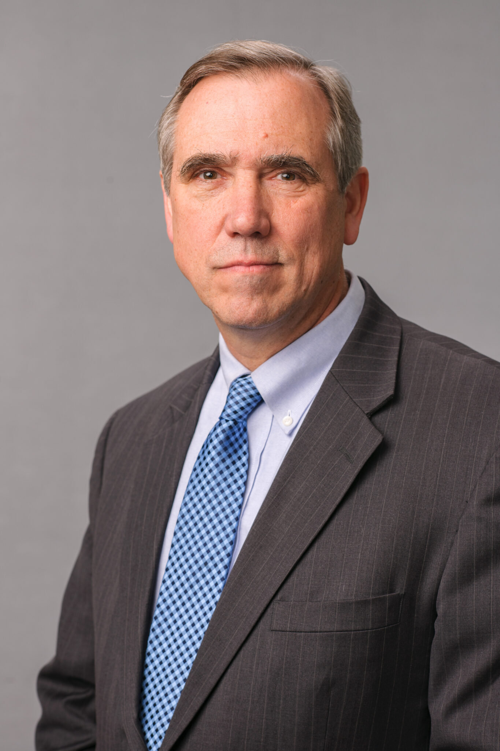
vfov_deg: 23.9
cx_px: 250
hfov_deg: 16.1
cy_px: 376
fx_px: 1771
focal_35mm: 85
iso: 125
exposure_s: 1/200
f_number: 5.6
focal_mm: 85
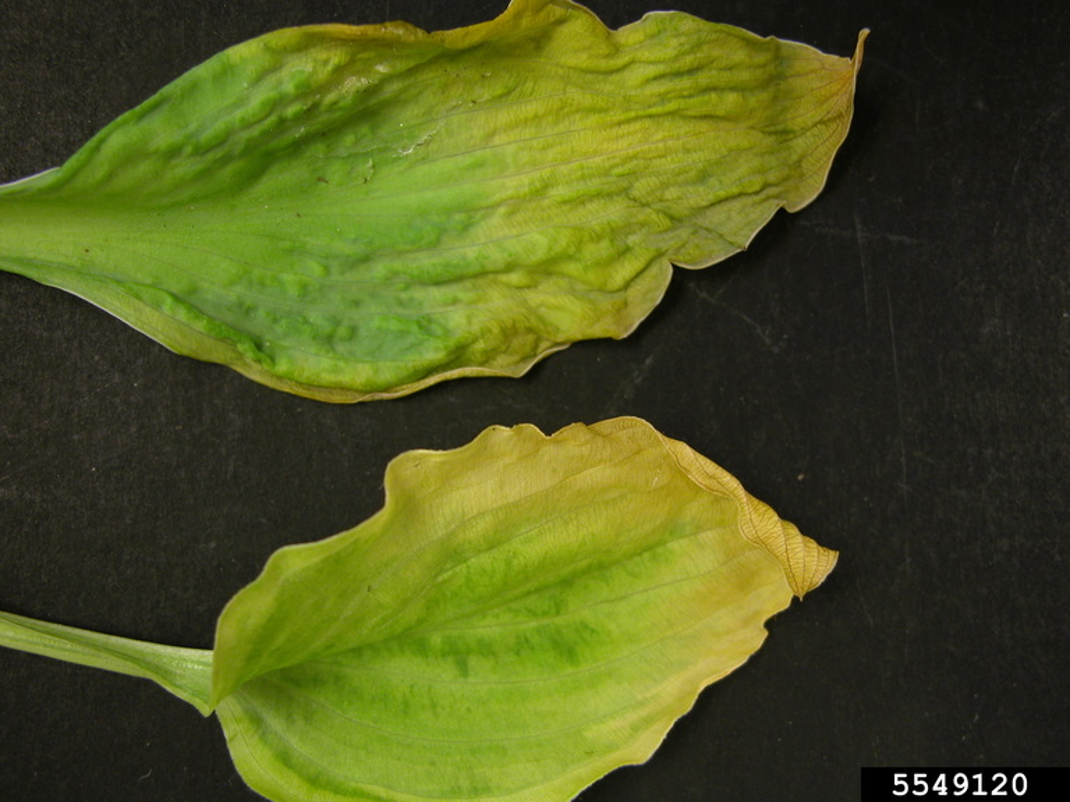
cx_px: 535
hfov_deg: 38.9
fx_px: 1515
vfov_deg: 29.7
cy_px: 401
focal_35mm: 49
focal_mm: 12.7
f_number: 3
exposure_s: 1/6.3
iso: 100
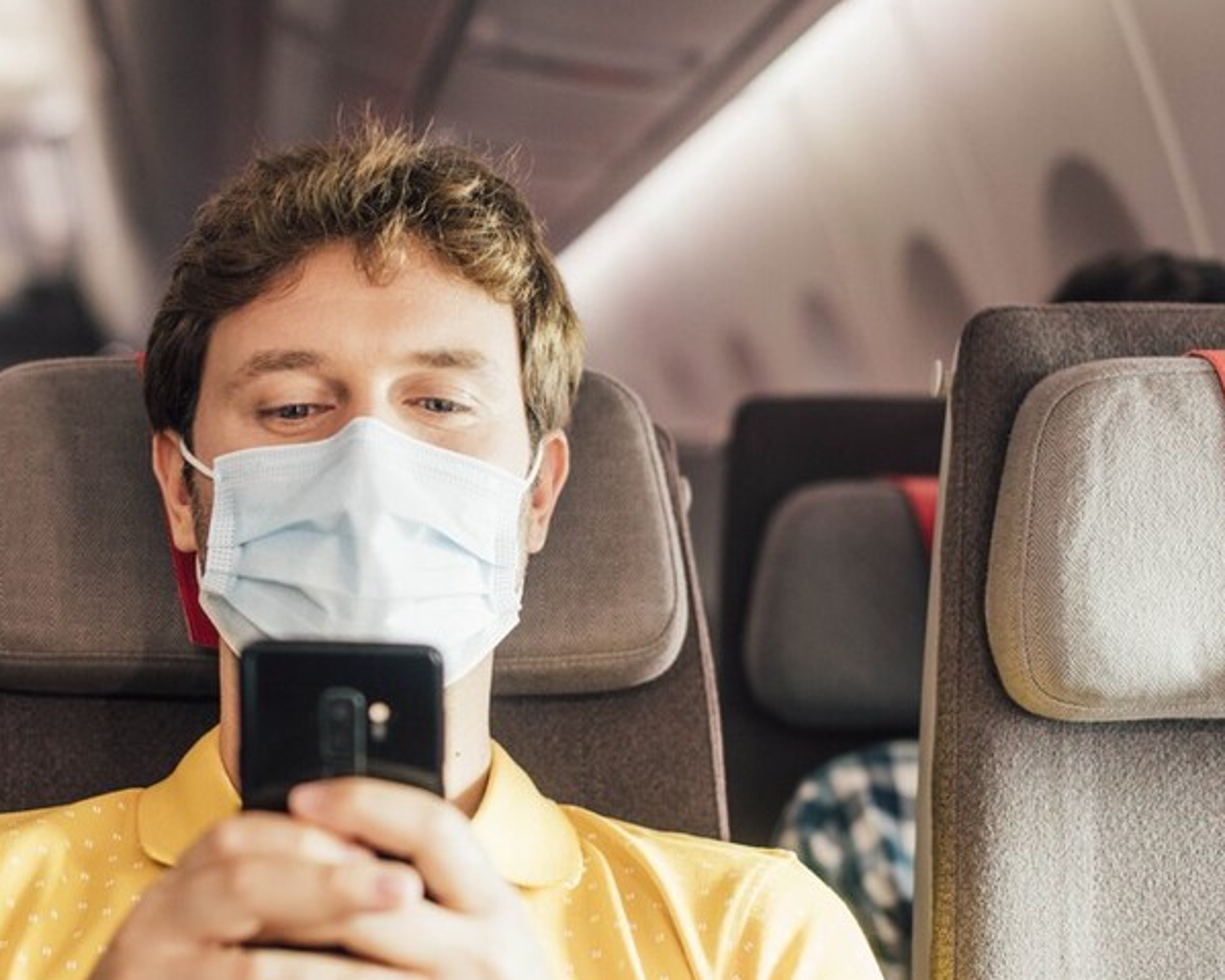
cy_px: 647
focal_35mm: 94
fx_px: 3407
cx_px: 333
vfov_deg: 16.3
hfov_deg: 20.3
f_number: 2.5
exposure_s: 1/200
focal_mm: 50
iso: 400
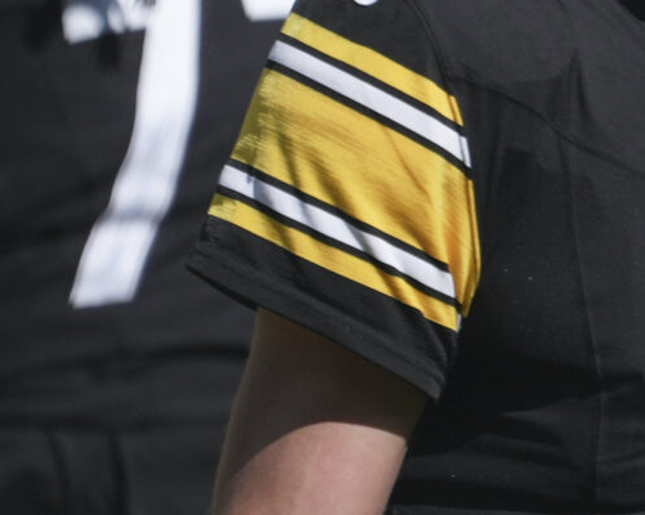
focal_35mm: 1920
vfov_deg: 0.8
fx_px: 36623
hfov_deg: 1.0
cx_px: 1136
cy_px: 374
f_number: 5.6
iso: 250
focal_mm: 400
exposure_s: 1/2000
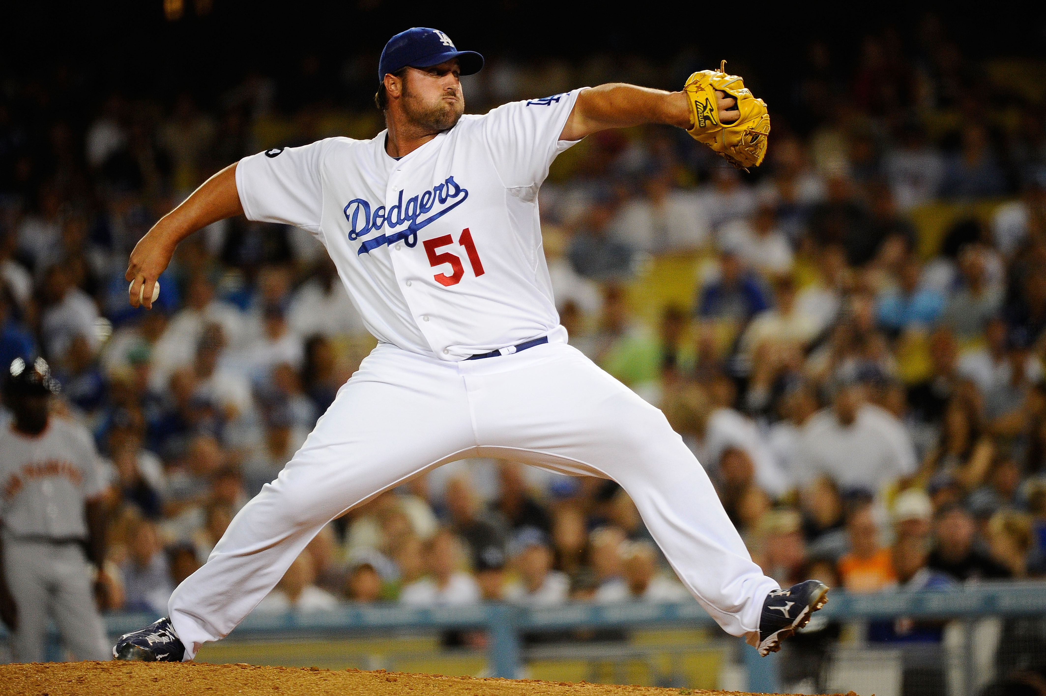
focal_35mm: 400
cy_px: 348
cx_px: 523
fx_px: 11615
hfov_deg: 5.2
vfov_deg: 3.4
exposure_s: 1/1000
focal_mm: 400
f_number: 4
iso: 3200
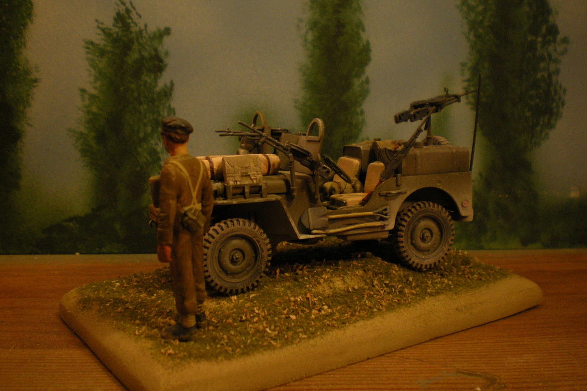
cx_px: 293
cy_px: 192
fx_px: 652
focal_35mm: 40
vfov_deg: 33.4
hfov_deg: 48.5
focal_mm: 6.3
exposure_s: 1/48.5
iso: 200
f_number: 3.1
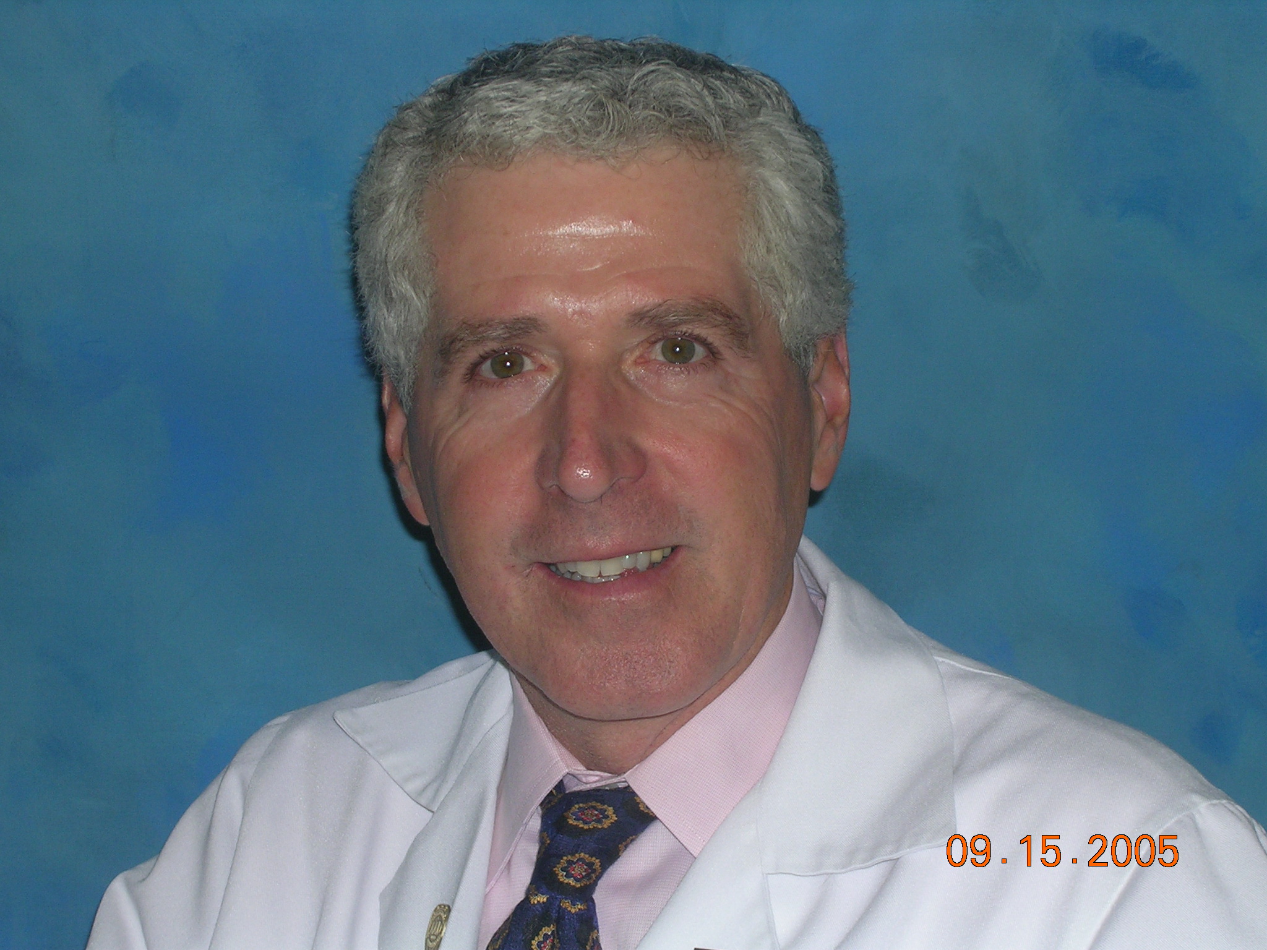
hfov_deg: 21.5
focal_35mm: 91
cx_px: 634
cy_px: 475
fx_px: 3331
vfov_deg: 16.2
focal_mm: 13.7
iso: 50
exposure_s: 1/60.1
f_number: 4.2
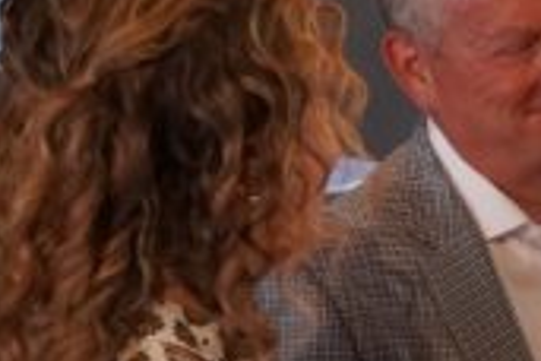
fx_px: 3035
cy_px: 225
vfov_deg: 6.8
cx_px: 696
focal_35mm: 202
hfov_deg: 10.0
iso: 2500
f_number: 4.5
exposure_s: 1/160
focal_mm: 30
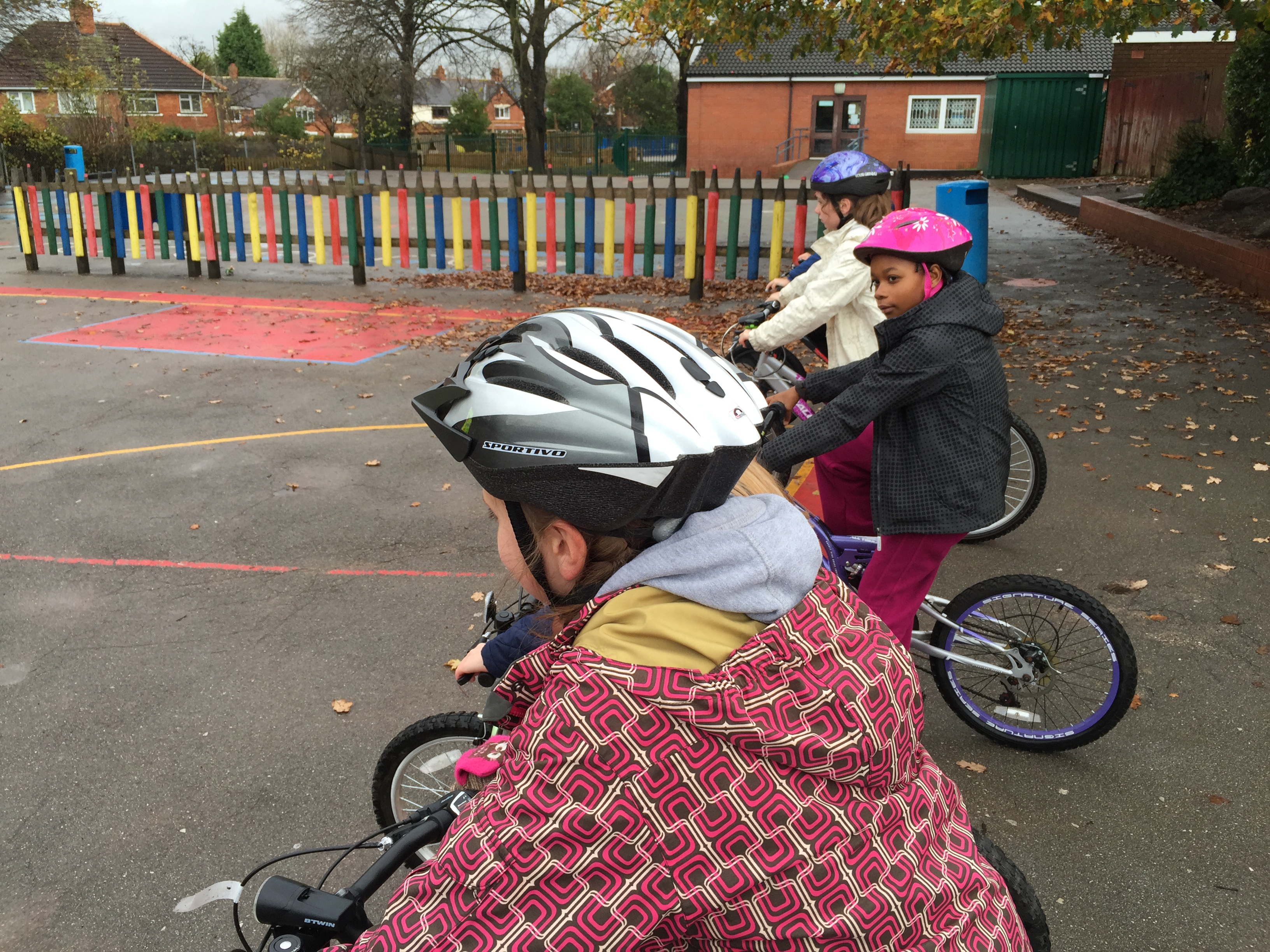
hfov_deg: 61.7
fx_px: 1064
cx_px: 635
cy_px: 476
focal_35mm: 29
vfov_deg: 48.2
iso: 32
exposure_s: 1/262
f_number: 2.2
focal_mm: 4.15
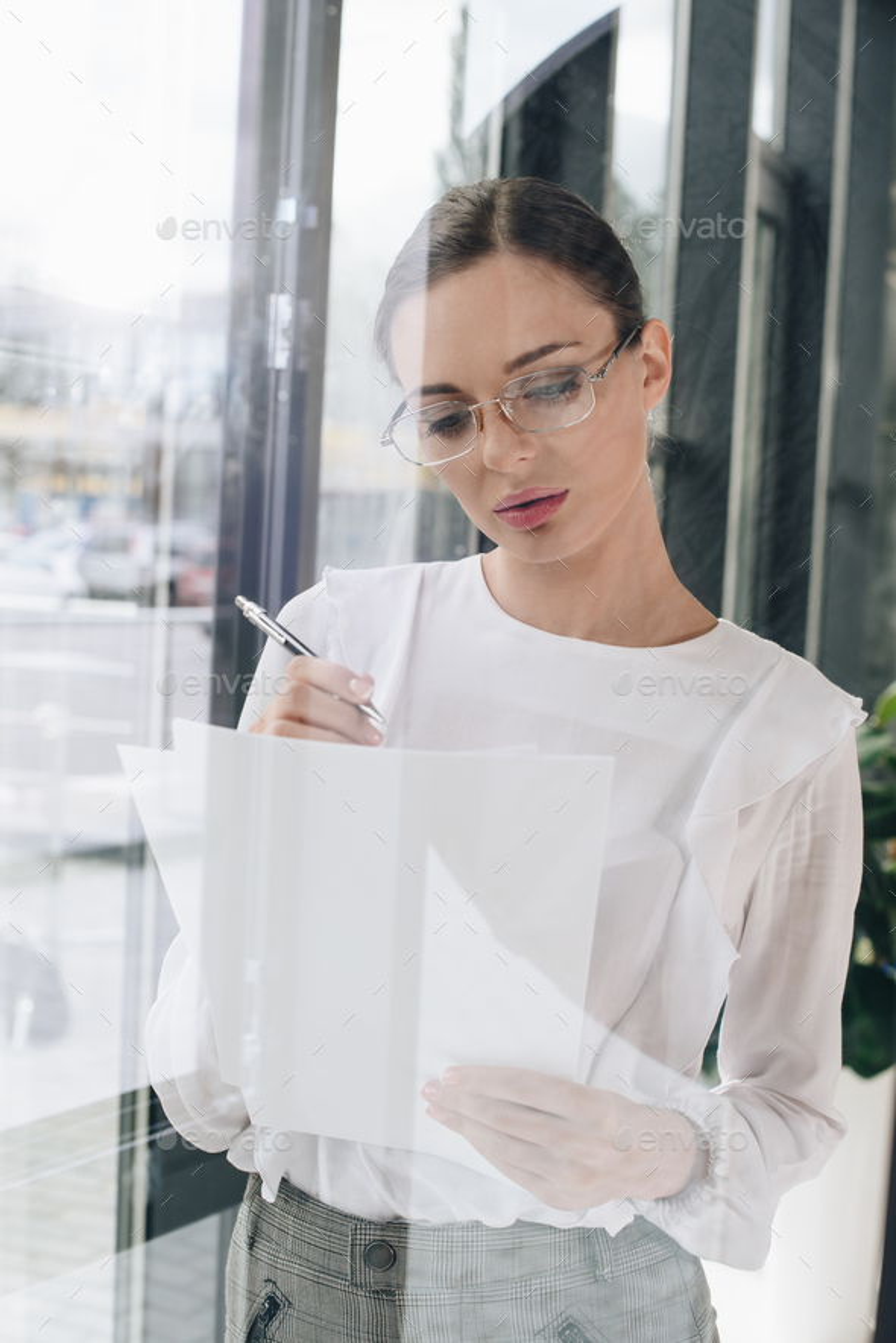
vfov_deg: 39.6
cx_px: 448
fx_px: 1865
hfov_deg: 27.0
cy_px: 672
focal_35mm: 50
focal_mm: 50
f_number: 5
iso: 250
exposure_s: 1/160
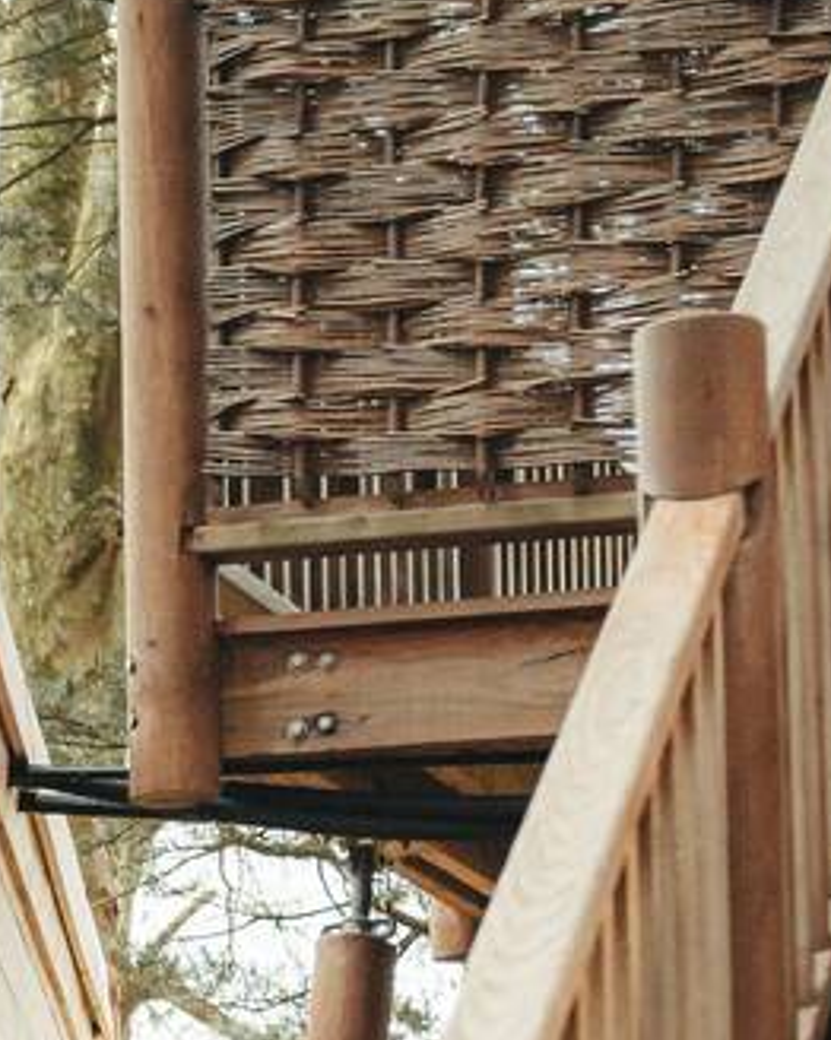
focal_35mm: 154
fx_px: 4739
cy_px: 1627
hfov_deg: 9.5
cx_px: -695
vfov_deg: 11.9
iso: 400
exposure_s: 1/640
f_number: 1.8
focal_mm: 35
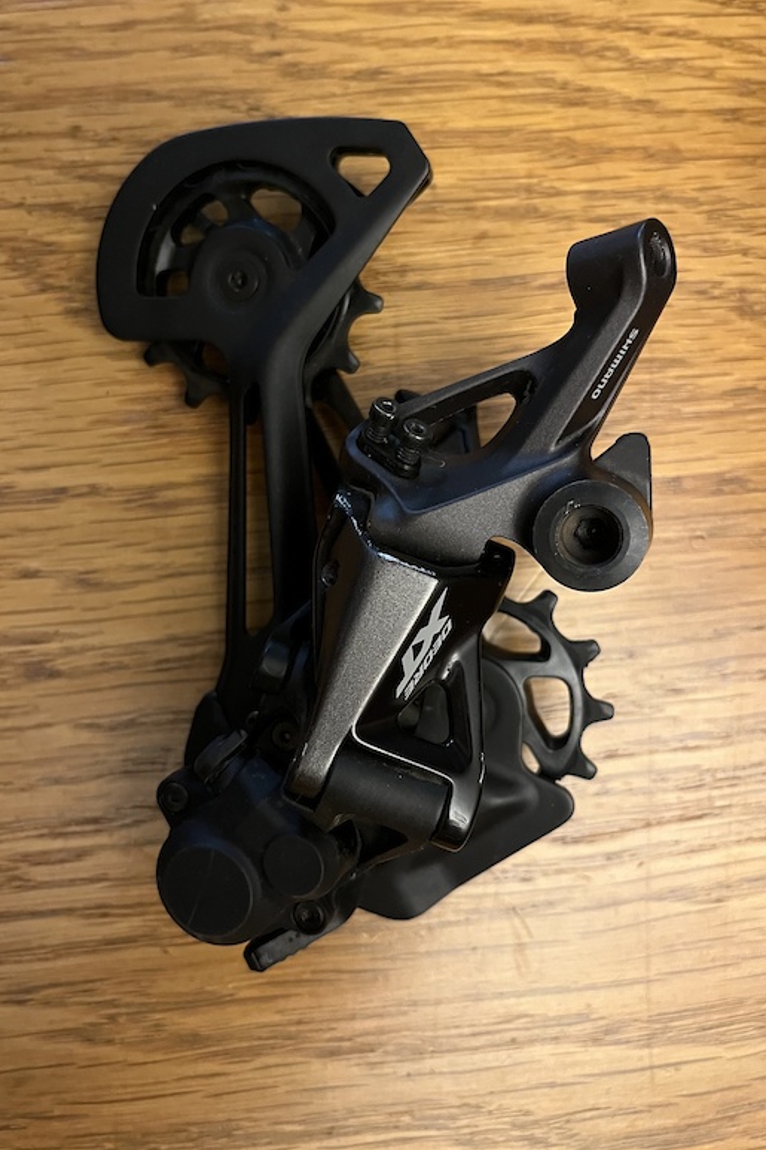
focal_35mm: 28
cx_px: 373
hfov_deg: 46.4
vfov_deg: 65.5
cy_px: 574
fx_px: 894
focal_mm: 5.1
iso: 500
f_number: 1.6
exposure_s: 1/30
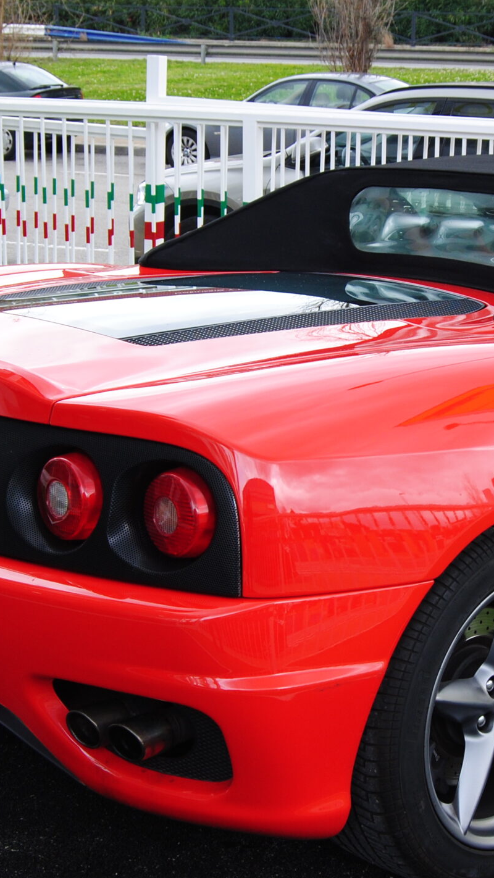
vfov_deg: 31.0
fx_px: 1583
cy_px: 477
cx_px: 408
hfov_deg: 17.6
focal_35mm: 68
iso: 200
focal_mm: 24
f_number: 7.1
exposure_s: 1/60
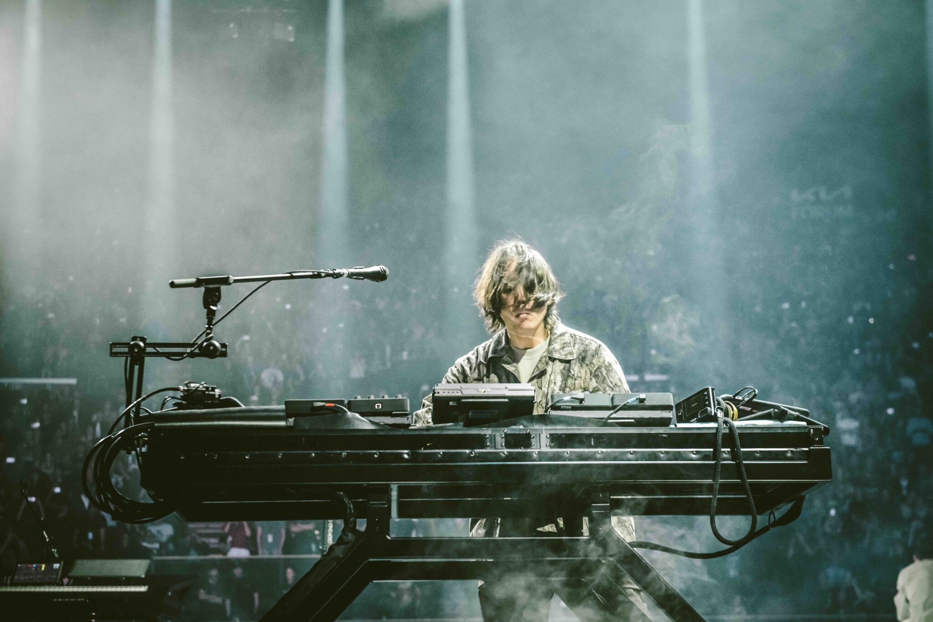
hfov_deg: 32.4
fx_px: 1607
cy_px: 311
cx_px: 466
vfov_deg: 21.9
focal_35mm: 62
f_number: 4
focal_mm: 62
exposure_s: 1/250
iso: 6400
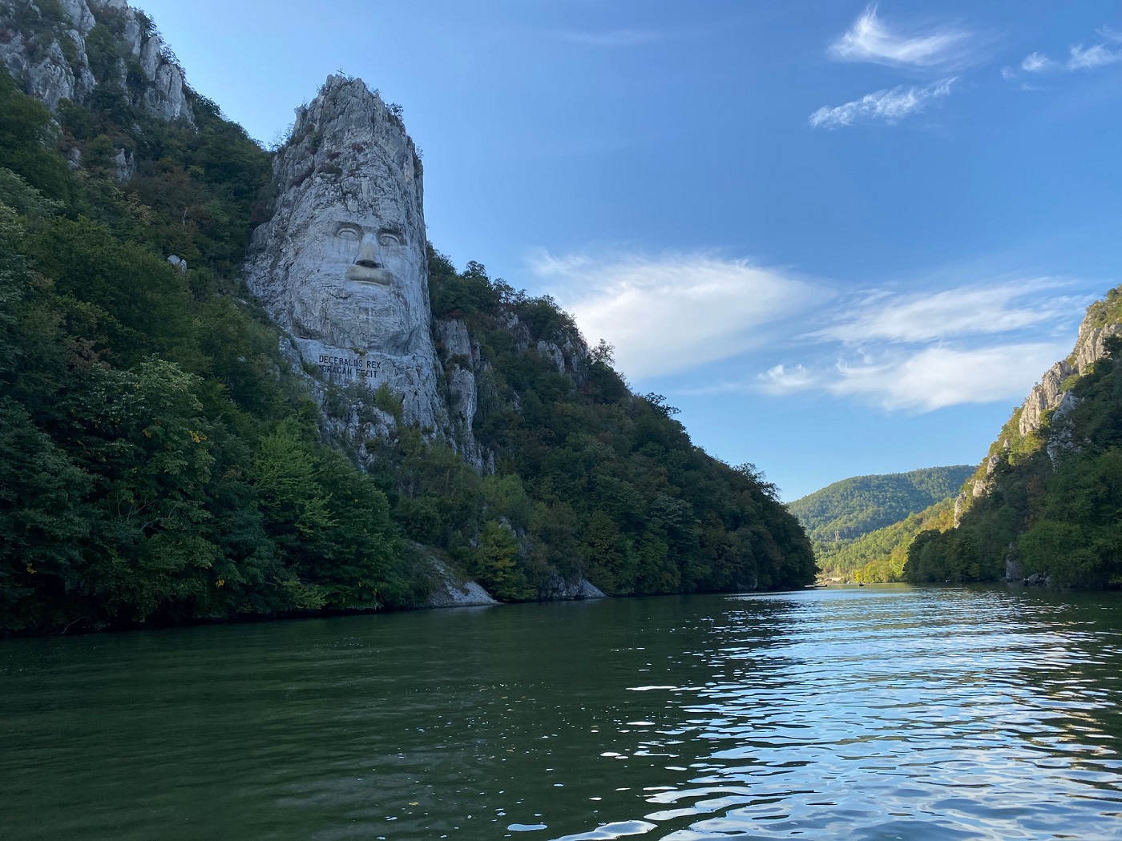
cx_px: 561
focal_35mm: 26
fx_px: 843
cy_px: 420
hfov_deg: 67.3
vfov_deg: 53.1
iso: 32
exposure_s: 1/1245
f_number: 1.8
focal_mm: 4.25
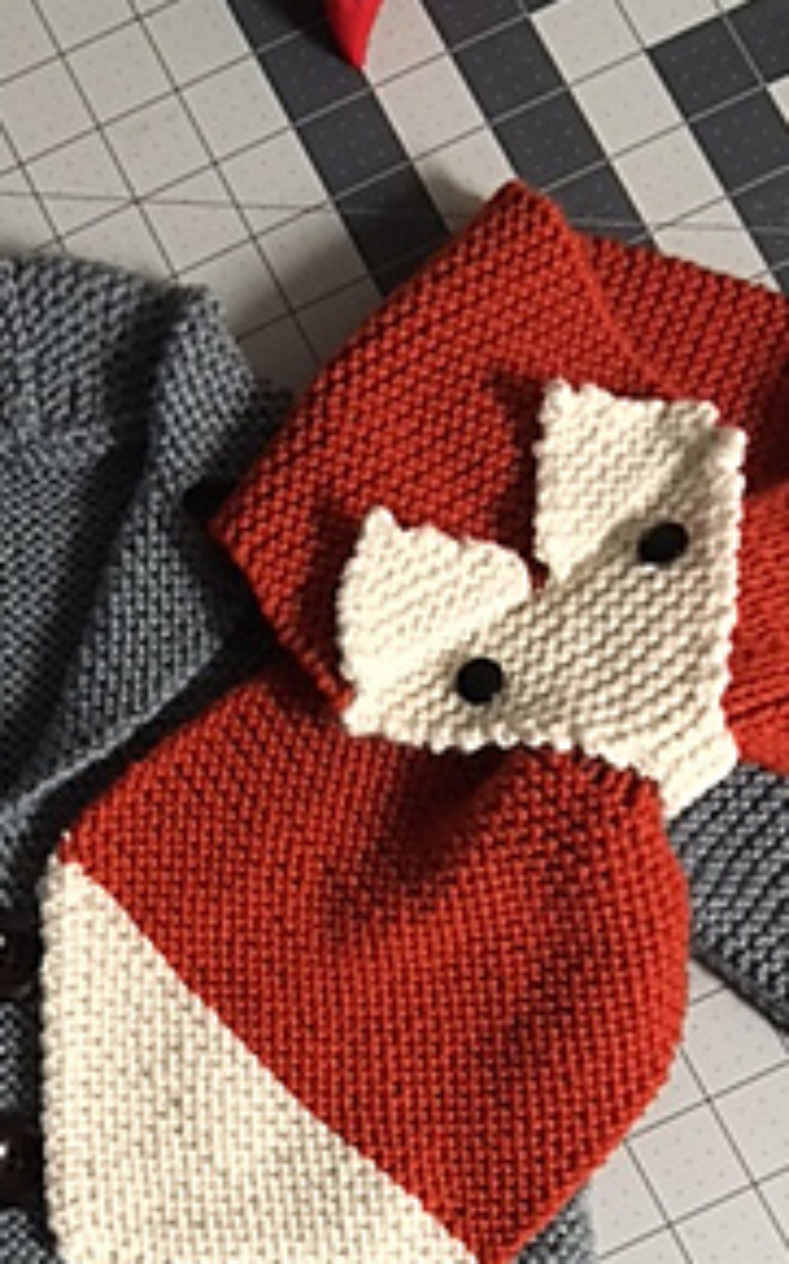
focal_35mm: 53
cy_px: 981
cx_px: 89
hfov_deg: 23.8
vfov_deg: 37.1
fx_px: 1825
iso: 250
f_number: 2.2
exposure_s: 1/15
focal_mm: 4.15
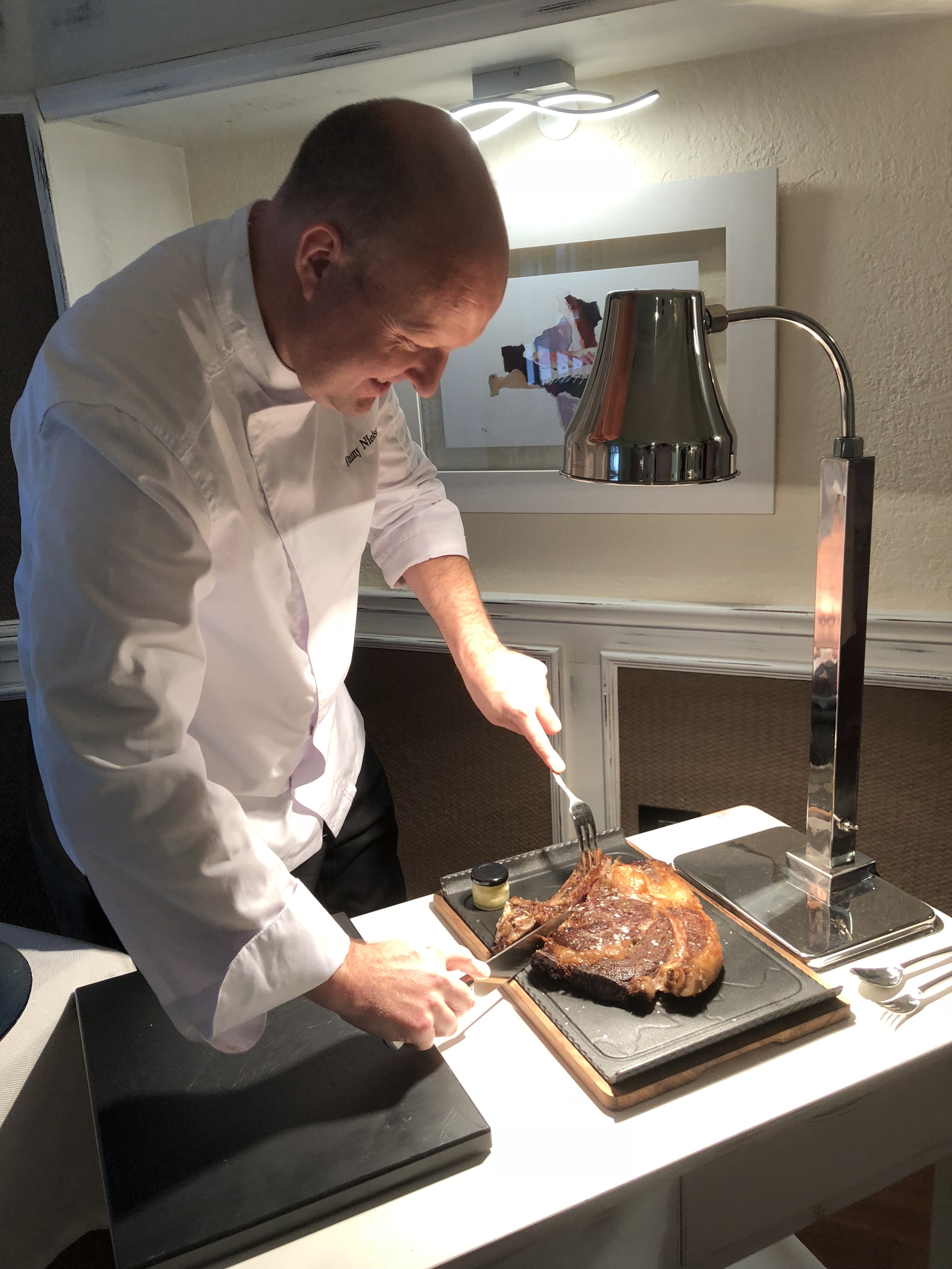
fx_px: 1063
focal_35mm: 29
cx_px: 476
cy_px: 634
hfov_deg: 48.2
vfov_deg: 61.7
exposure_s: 1/33
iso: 25
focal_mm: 3.99
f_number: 1.8
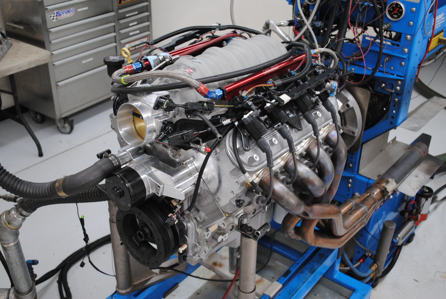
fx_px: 484
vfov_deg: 34.3
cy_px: 150
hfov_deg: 49.5
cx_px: 223
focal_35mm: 39
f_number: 4.2
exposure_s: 1/30
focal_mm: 26
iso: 720
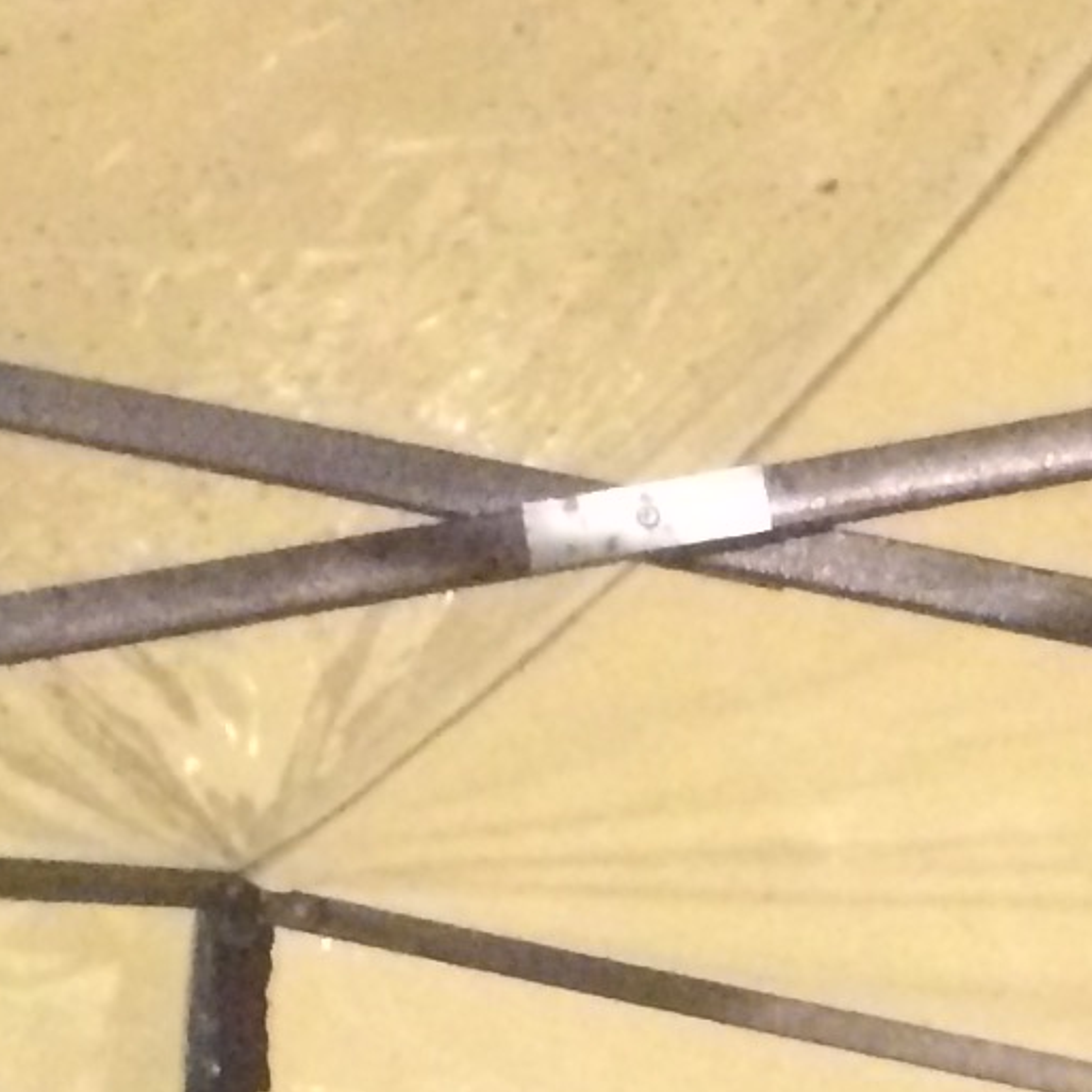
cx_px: 1918
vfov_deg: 10.2
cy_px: 1916
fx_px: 5818
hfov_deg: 10.2
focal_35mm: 163
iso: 500
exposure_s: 1/17
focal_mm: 4.15
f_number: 2.2
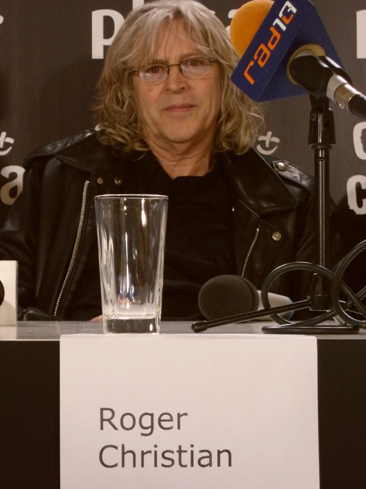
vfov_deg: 16.7
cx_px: 183
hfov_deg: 12.6
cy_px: 244
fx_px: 1664
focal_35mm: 118
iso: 400
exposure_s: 1/34
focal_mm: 21.06
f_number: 5.8
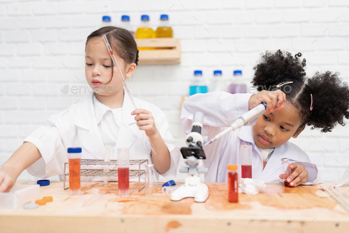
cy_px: 116
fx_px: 339
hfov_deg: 54.4
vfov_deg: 37.8
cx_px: 174
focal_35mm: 35
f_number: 1.4
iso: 320
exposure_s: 1/320
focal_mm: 35
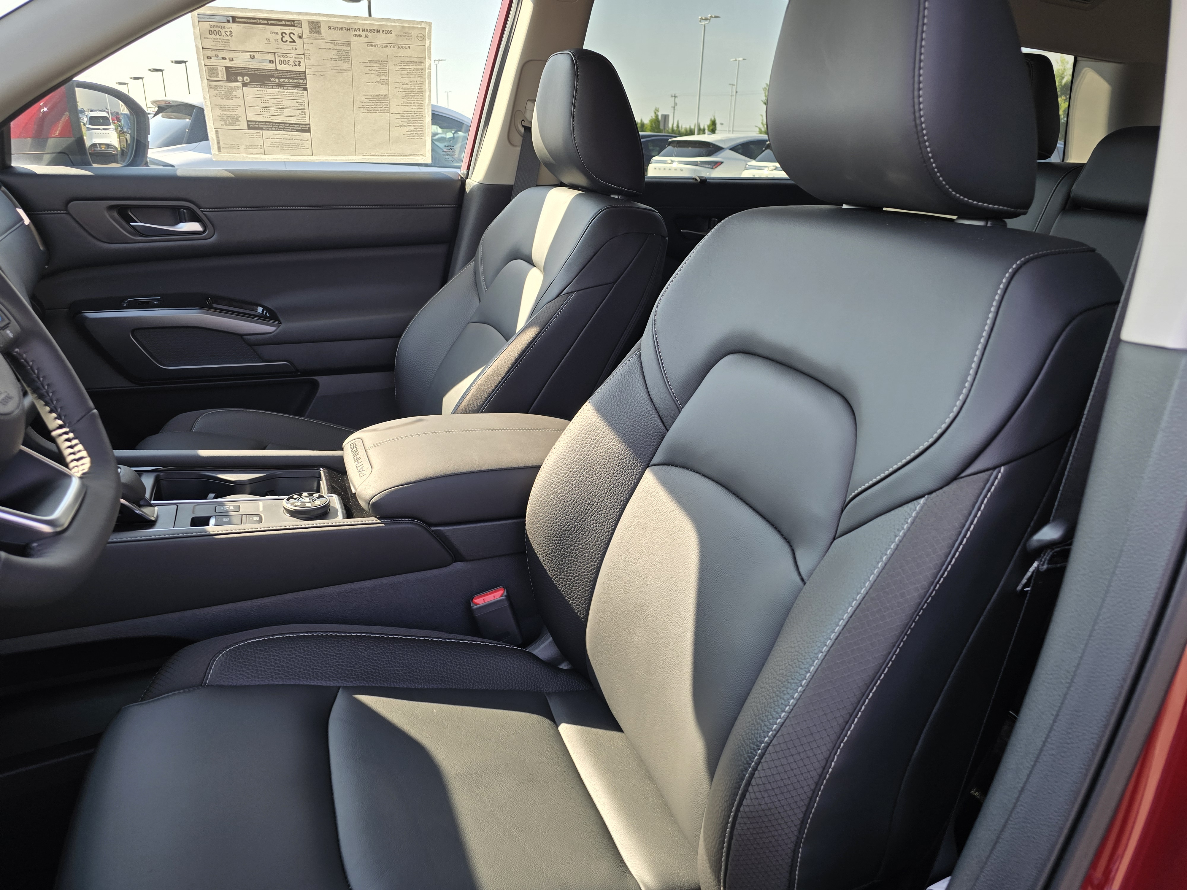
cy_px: 445
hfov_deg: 73.9
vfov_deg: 58.9
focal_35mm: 23
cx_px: 594
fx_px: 789
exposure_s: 1/180
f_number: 1.7
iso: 20
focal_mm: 6.3
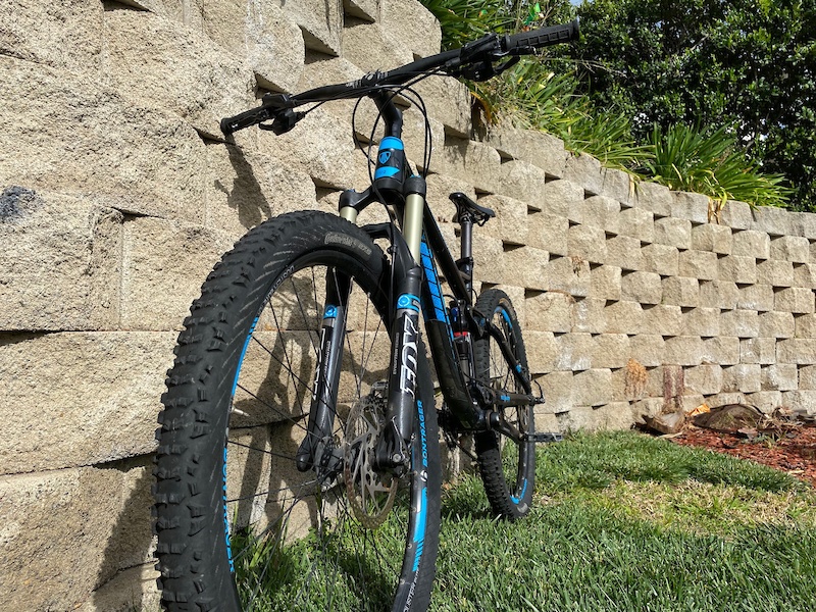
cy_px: 306
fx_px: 613
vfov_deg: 53.1
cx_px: 408
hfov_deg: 67.3
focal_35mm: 26
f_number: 1.8
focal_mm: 4.25
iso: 32
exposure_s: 1/3509
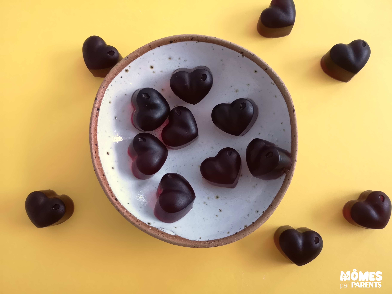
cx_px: 196
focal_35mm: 27
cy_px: 147
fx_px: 306
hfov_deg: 65.3
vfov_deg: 51.4
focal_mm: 5.58
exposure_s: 1/20
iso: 640
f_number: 1.8
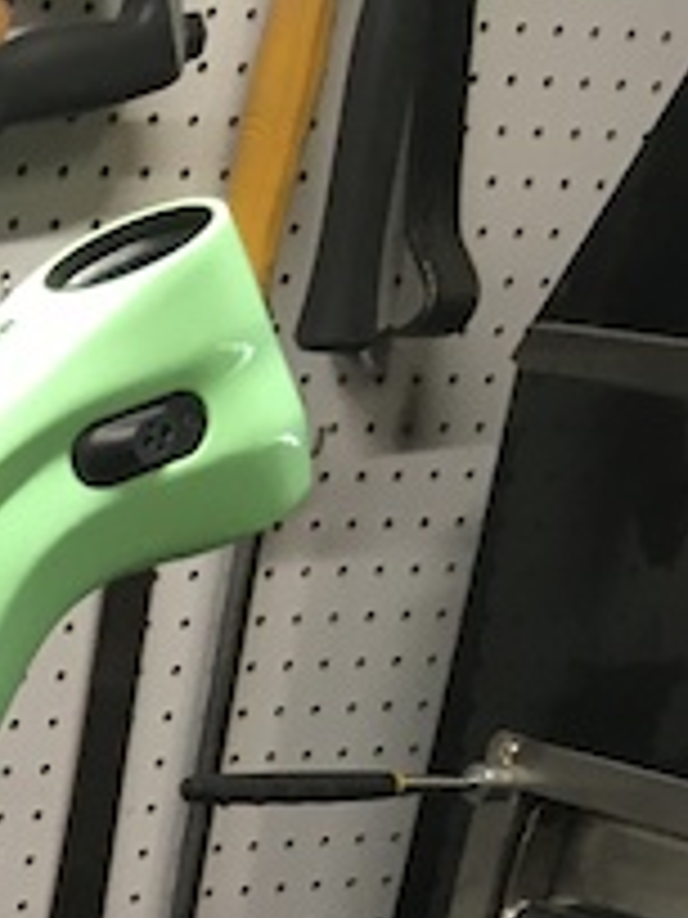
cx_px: -1084
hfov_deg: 10.7
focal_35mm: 114
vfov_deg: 15.9
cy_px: 1346
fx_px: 3021
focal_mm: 4.15
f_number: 2.2
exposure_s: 1/30
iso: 64
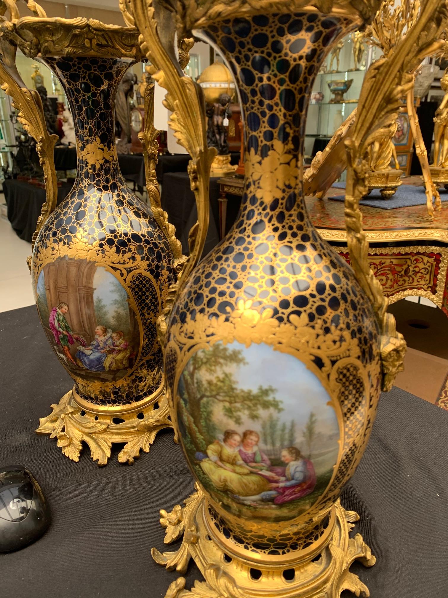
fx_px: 449
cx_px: 224
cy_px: 299
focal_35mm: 26
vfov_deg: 67.3
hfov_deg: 53.1
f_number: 1.8
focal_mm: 4.25
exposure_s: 1/121
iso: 50
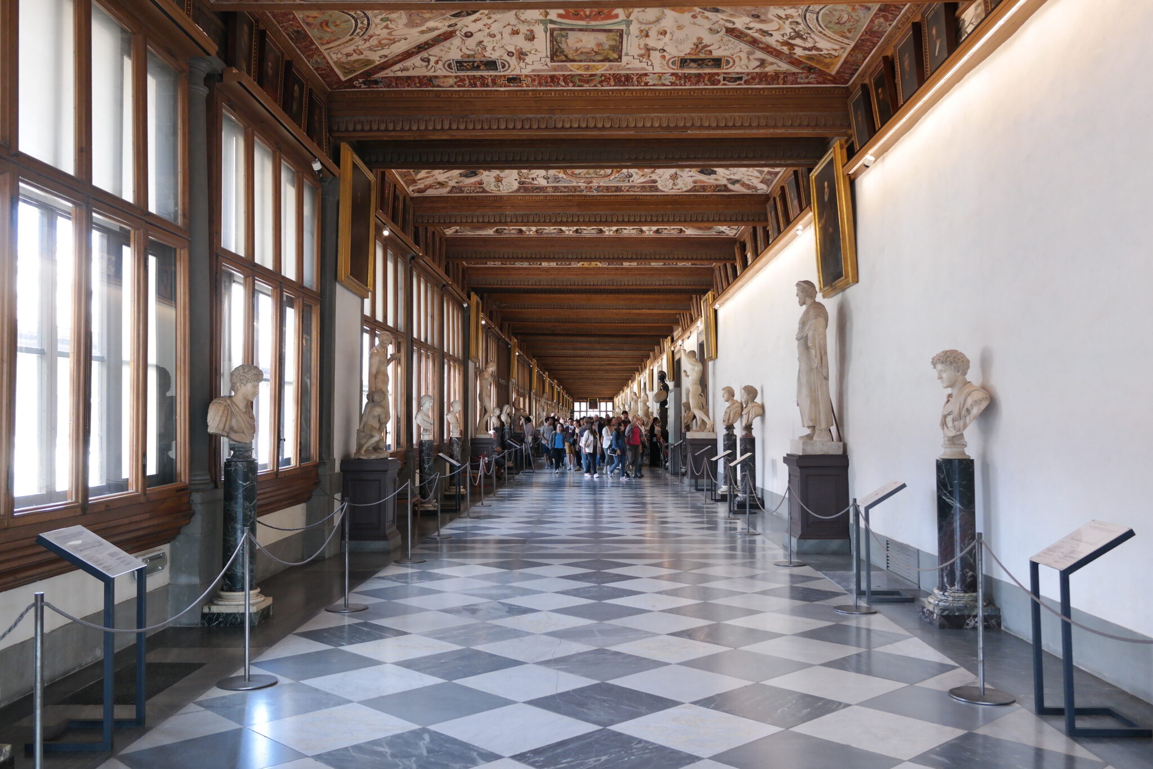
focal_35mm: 30
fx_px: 961
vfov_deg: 43.6
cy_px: 384
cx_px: 576
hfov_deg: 61.9
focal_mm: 20
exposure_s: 1/80
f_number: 3.5
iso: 800
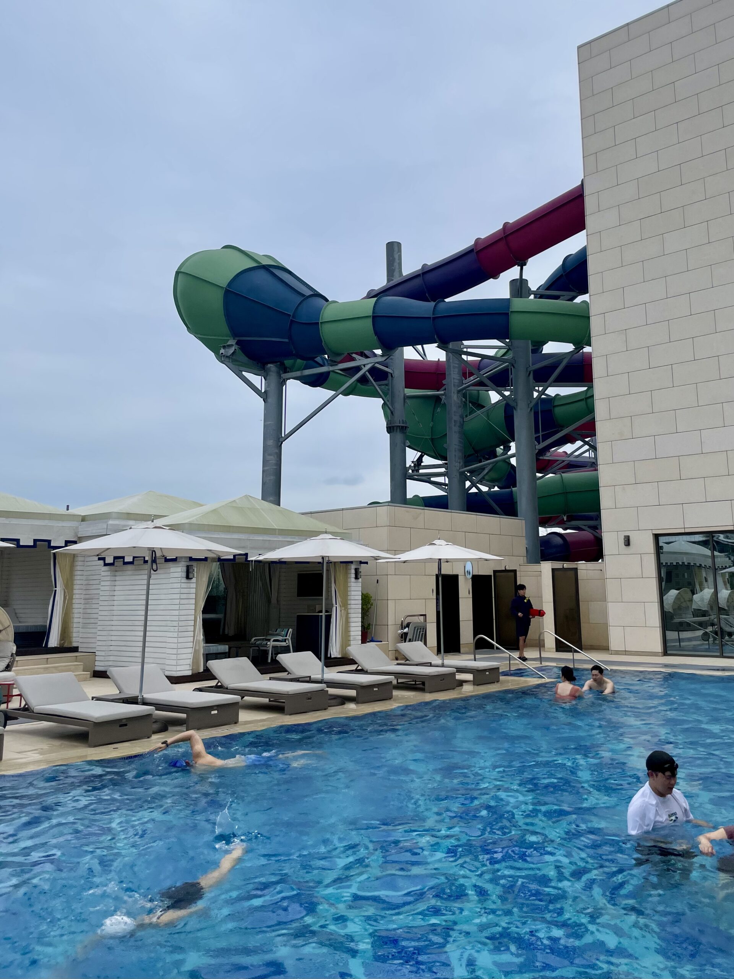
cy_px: 490
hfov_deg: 53.1
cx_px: 367
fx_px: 735
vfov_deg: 67.3
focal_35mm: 26
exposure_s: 1/3125
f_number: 1.6
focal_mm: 4.2
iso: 32
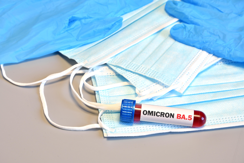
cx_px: 122
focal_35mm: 105
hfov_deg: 19.5
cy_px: 82
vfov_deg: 13.0
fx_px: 712
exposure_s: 1/1.3
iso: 100
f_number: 10
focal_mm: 70
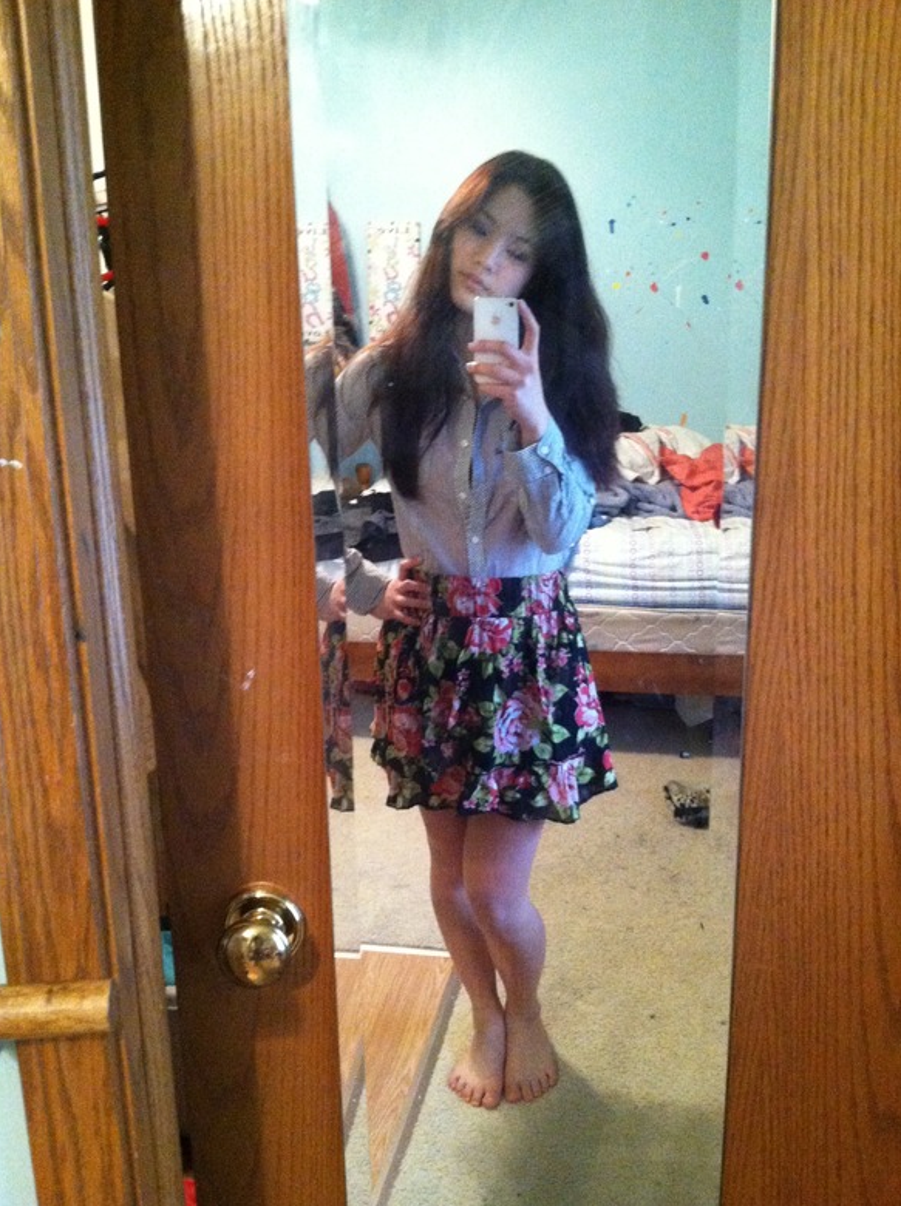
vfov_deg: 51.4
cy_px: 618
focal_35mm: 36
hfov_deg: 39.5
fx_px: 1253
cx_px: 462
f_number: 2.8
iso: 800
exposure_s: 1/15
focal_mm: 3.85
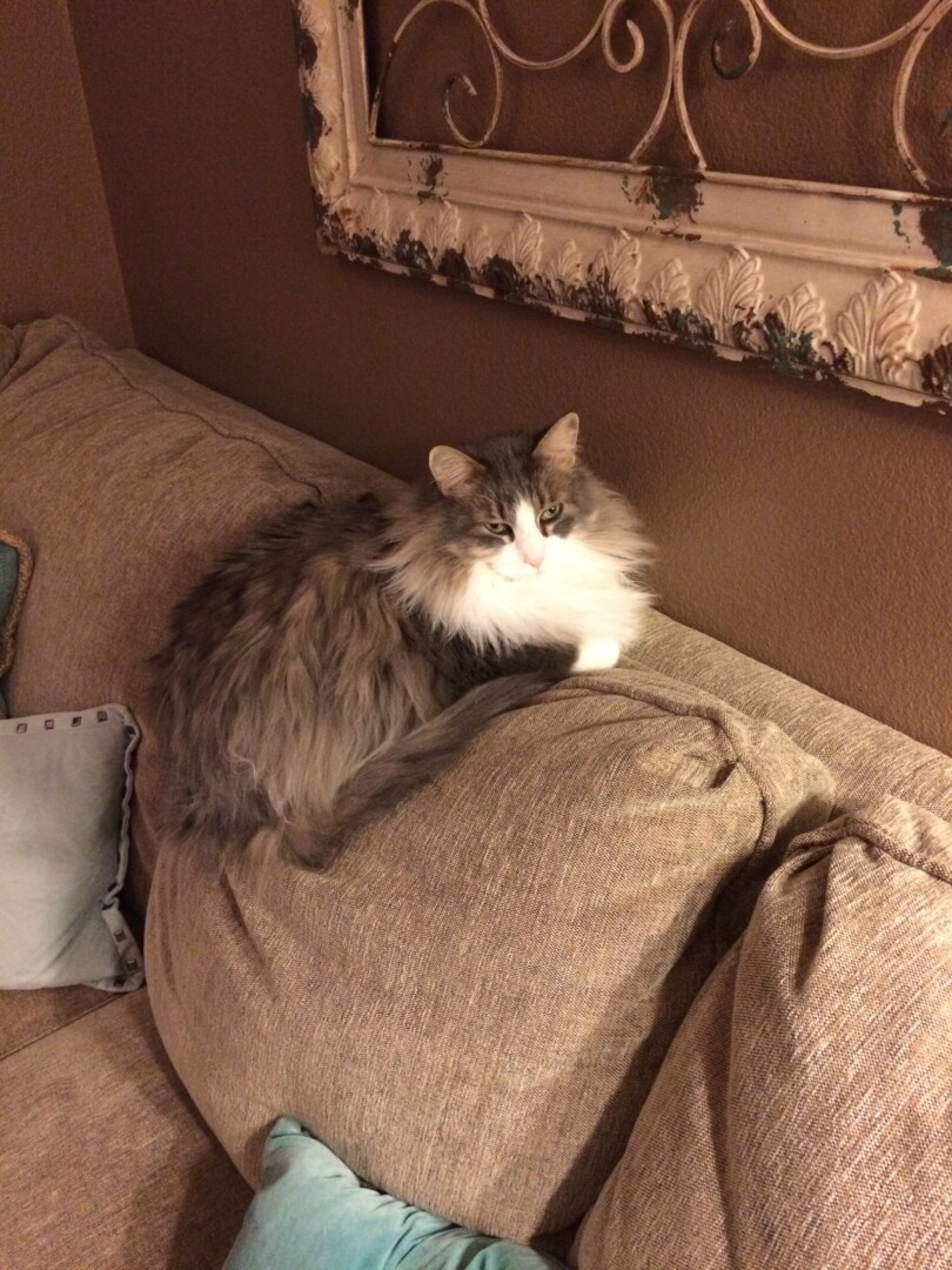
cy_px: 635
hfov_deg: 48.2
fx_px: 1063
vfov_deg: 61.7
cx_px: 476
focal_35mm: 29
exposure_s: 1/15
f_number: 2.2
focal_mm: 4.15
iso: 400
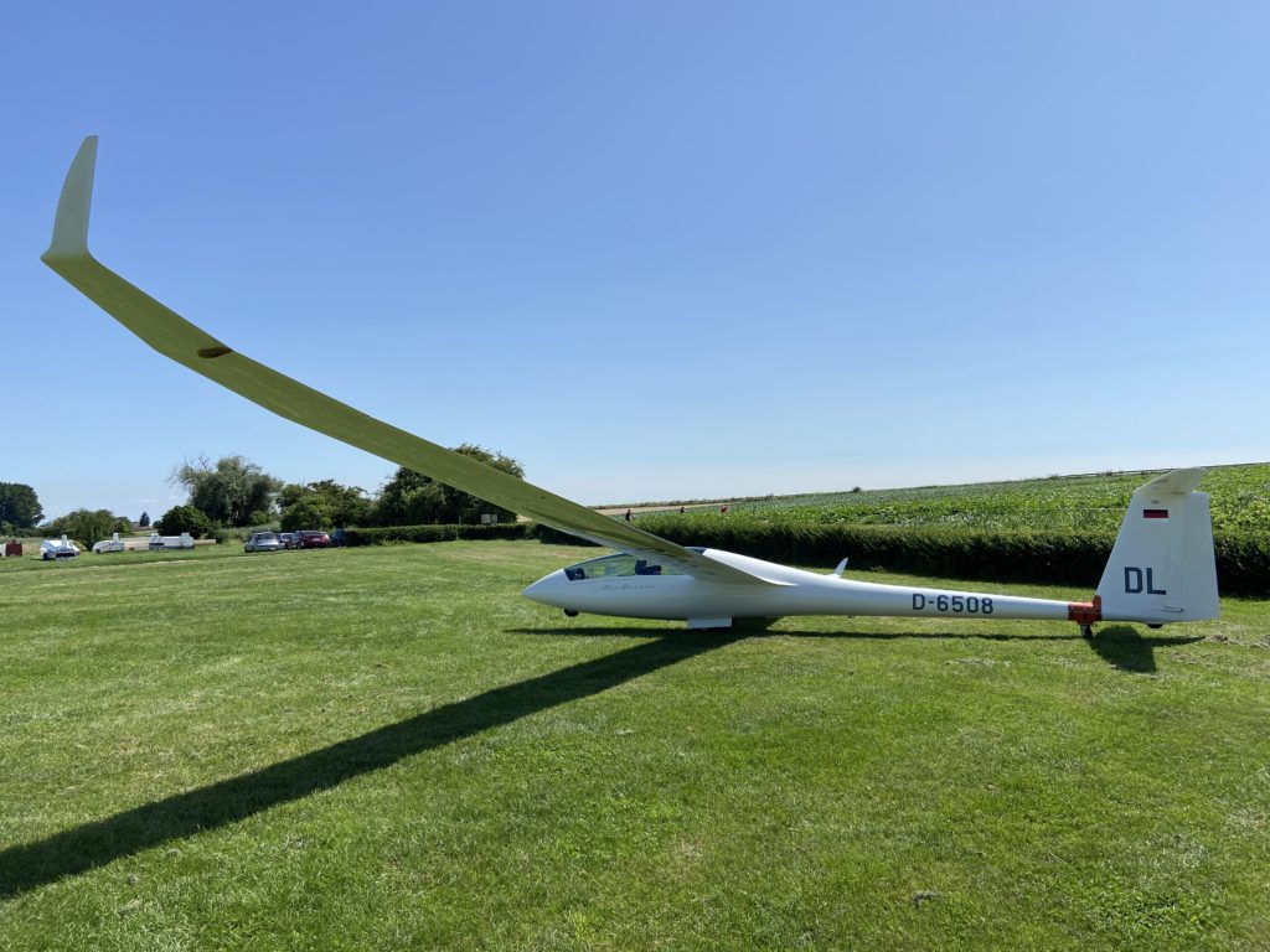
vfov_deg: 53.1
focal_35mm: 26
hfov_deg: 67.3
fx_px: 954
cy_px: 476
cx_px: 635
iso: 32
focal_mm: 4.25
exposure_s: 1/4115
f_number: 1.8
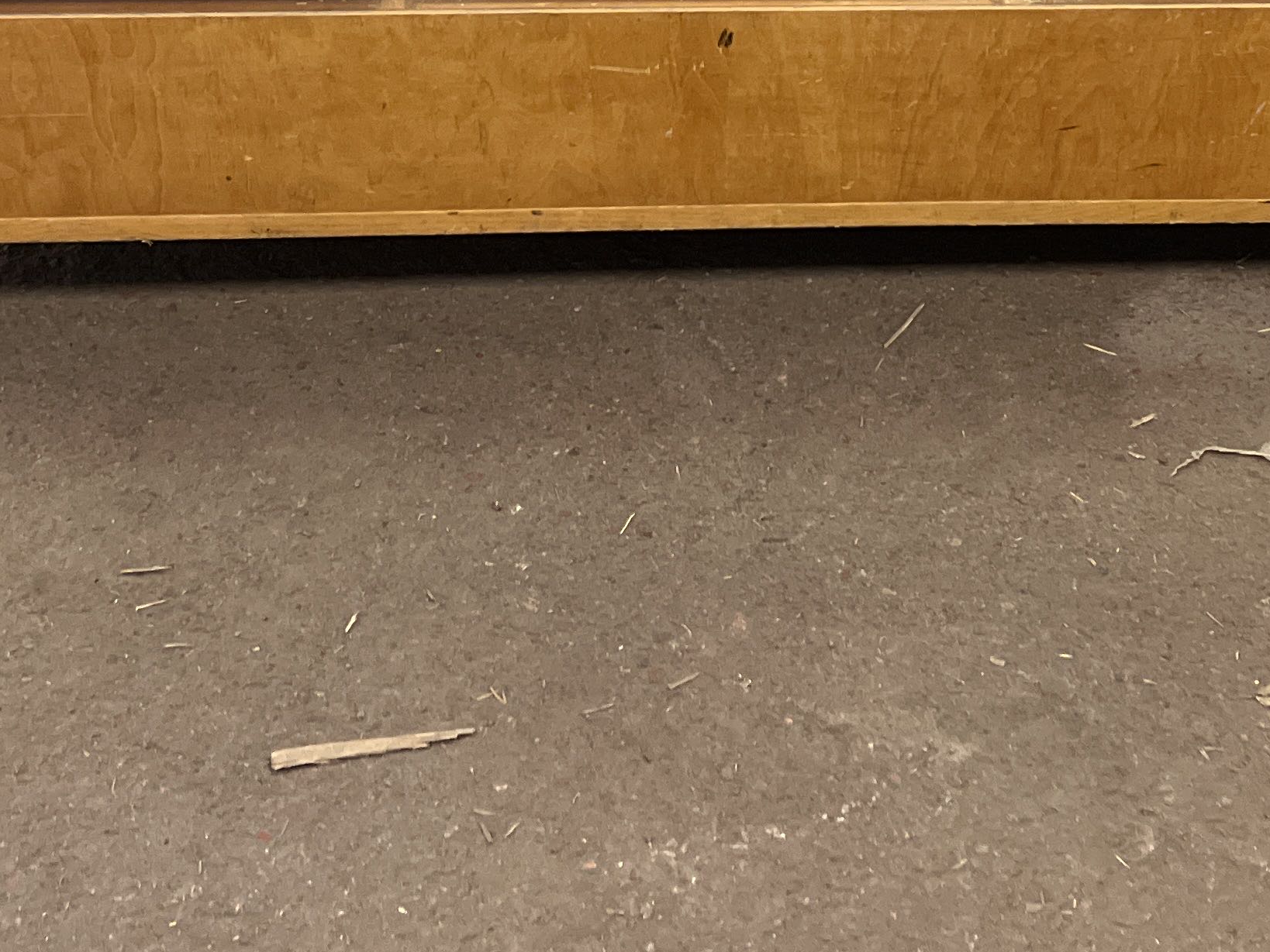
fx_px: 2348
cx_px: 806
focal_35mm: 64
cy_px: -102
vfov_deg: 21.7
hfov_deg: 30.1
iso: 500
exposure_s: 1/25
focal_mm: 5.7
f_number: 1.5
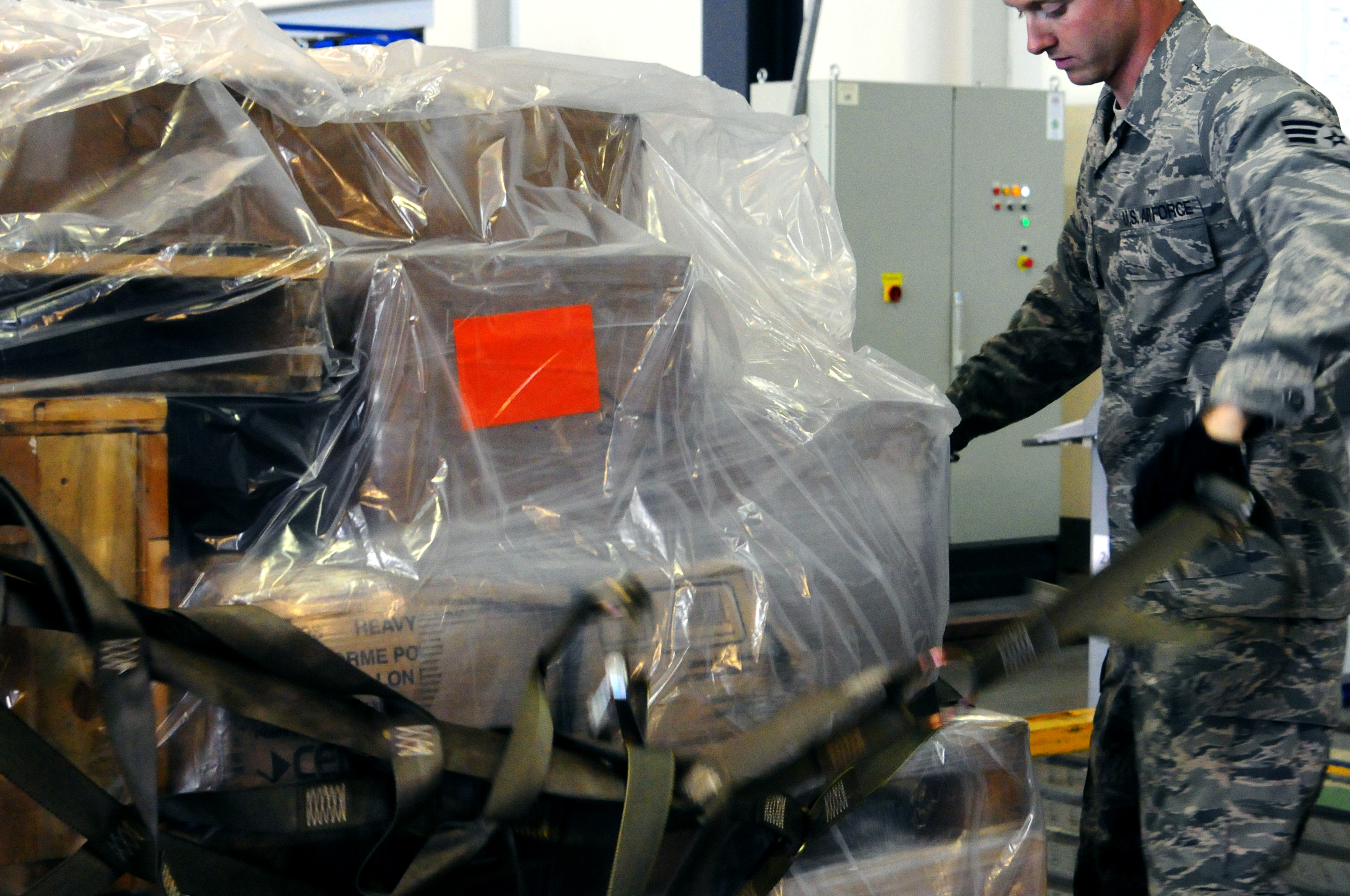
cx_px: 829
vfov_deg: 17.9
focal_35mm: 76
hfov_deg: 26.6
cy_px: 436
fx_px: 2847
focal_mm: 38
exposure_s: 1/80
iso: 2000
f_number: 4.5
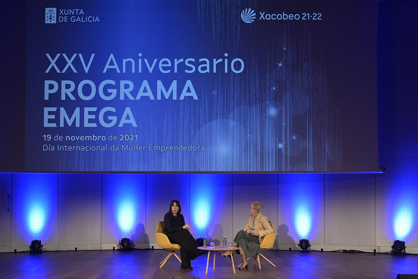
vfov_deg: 43.6
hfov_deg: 61.9
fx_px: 348
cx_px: 209
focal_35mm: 30
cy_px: 140
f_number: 5.6
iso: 3200
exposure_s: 1/200
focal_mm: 30
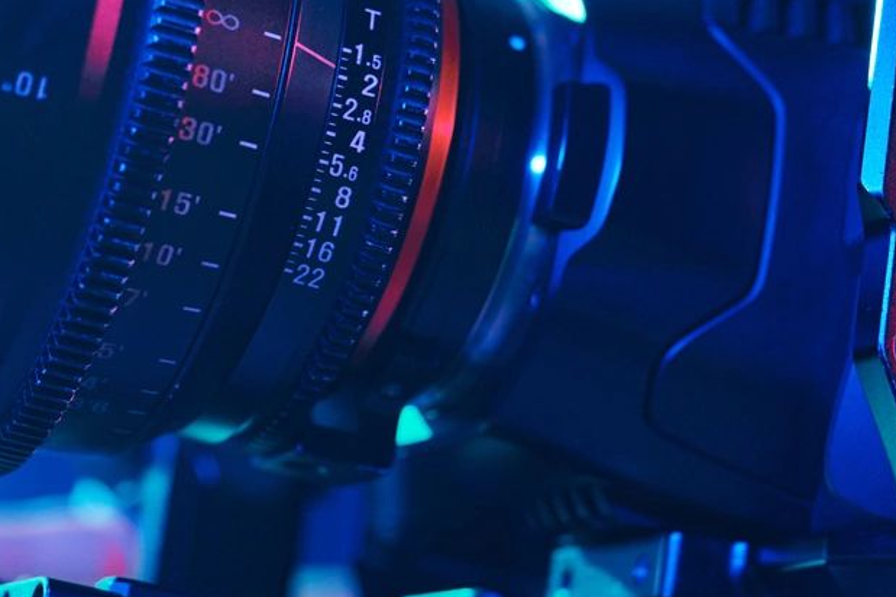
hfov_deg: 17.0
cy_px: 141
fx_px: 2985
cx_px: 203
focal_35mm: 120
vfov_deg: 11.4
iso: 1000
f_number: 2.8
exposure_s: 1/100
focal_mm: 35
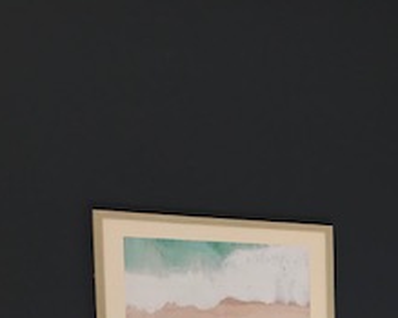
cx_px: 562
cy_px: 431
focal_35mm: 80
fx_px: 942
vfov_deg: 17.8
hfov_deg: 21.0
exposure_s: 1/456
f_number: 1.8
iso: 20
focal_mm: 3.99
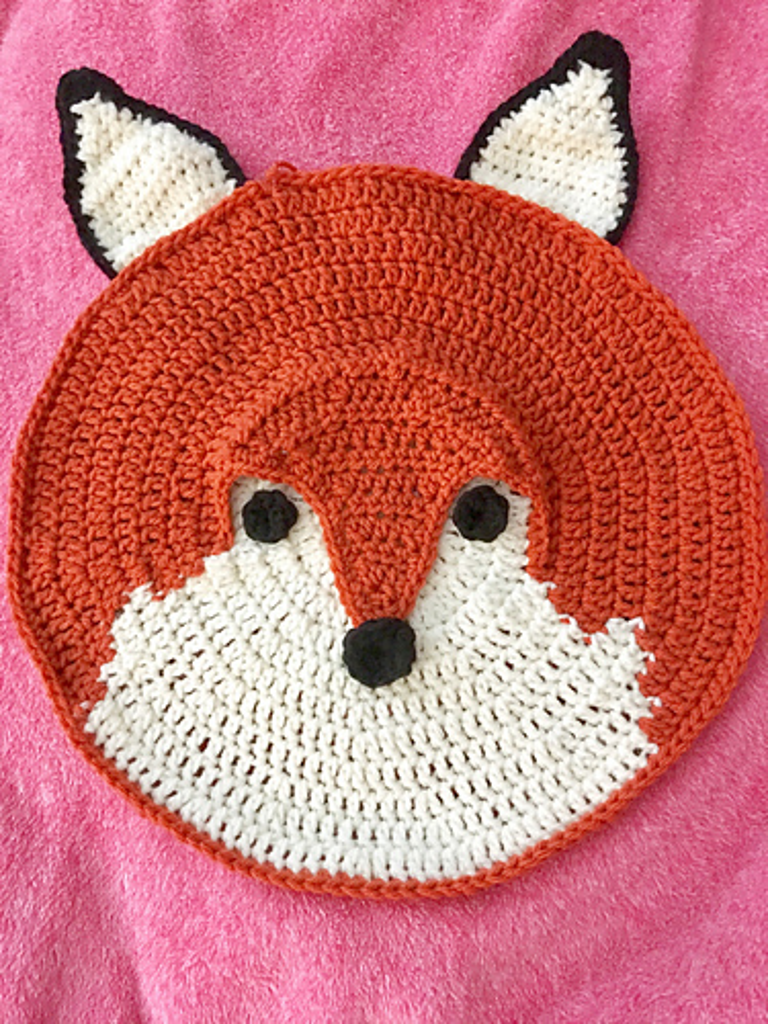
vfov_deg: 61.7
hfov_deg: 48.2
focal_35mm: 29
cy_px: 512
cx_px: 384
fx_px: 858
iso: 250
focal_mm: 4.15
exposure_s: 1/15
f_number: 2.2
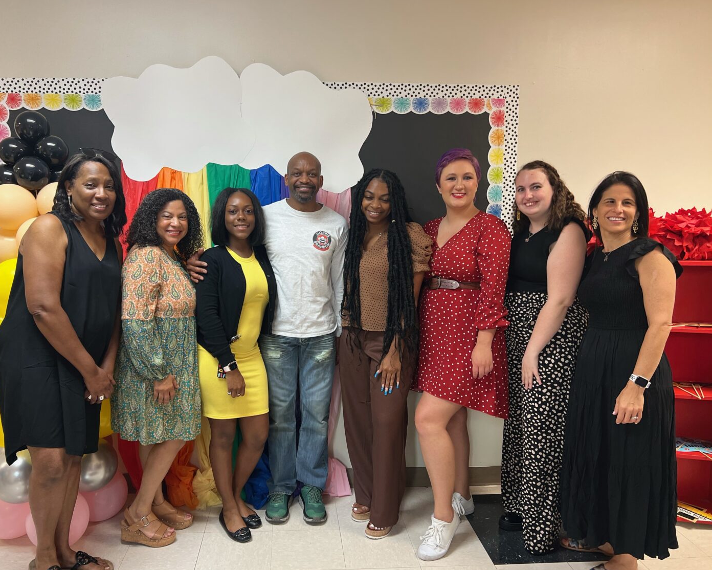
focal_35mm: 28
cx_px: 324
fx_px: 590
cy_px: 282
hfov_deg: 62.1
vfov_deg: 51.5
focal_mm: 5.7
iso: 160
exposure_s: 1/60
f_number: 1.5
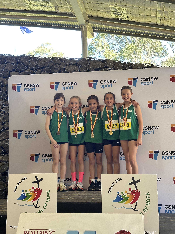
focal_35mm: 48
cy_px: 117
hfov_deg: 30.3
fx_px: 324
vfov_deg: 39.7
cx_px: 88
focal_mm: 6.86
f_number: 1.78
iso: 80
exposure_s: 1/77
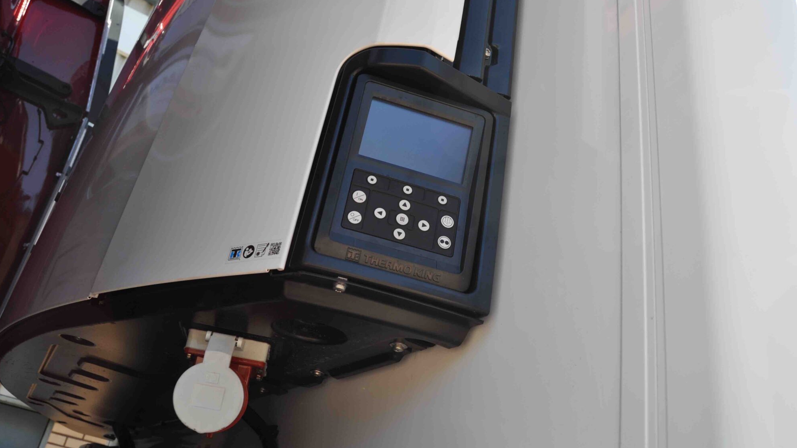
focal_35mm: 29
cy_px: 221
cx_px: 391
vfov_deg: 40.2
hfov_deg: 66.1
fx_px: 613
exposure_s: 1/200
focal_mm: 18
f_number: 7.1
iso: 200
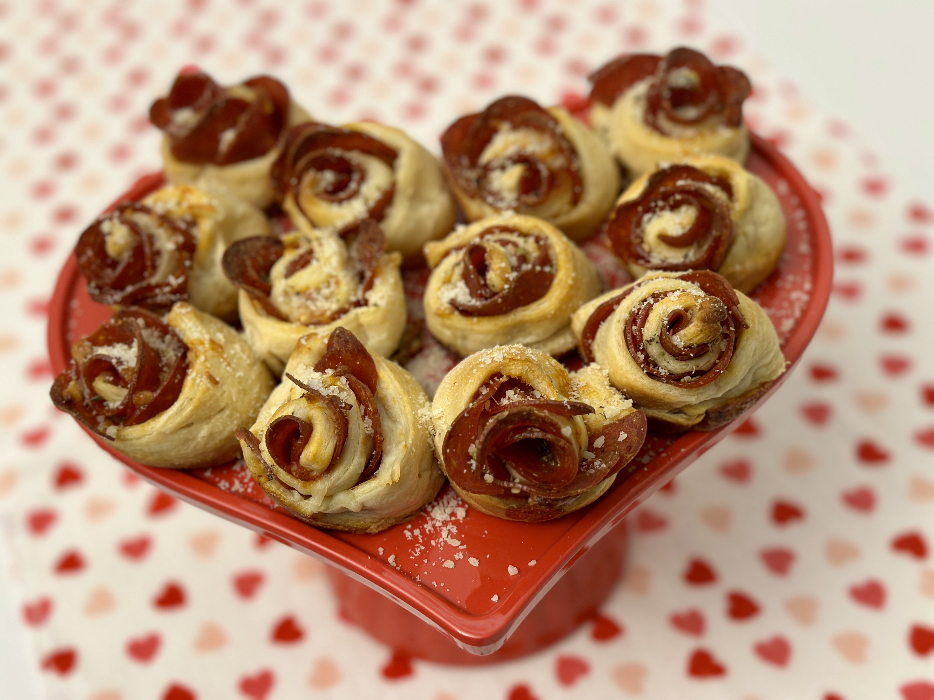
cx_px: 467
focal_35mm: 48
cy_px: 350
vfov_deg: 30.3
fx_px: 1295
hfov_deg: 39.7
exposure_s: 1/60
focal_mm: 6.86
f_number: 1.78
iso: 160
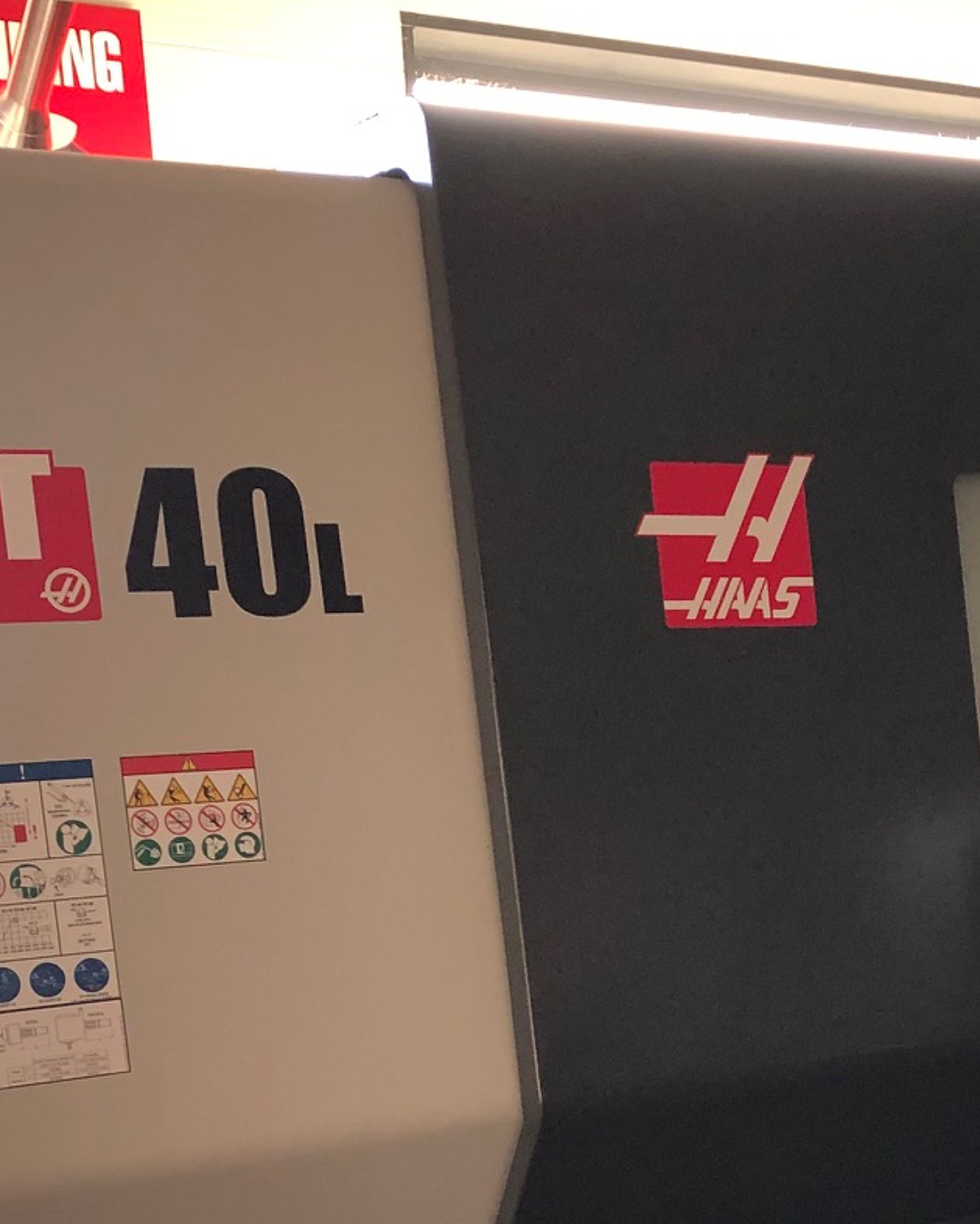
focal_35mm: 70
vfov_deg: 26.6
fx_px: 2537
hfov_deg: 21.1
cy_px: 988
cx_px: 996
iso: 40
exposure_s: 1/20
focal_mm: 3.99
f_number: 1.8
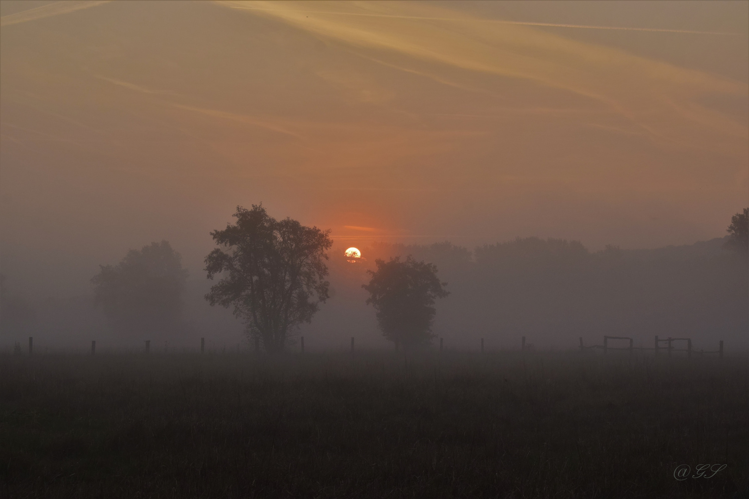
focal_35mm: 82
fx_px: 1716
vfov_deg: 16.6
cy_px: 250
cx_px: 374
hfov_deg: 24.6
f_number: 10
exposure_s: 1/500
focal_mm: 55
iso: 400
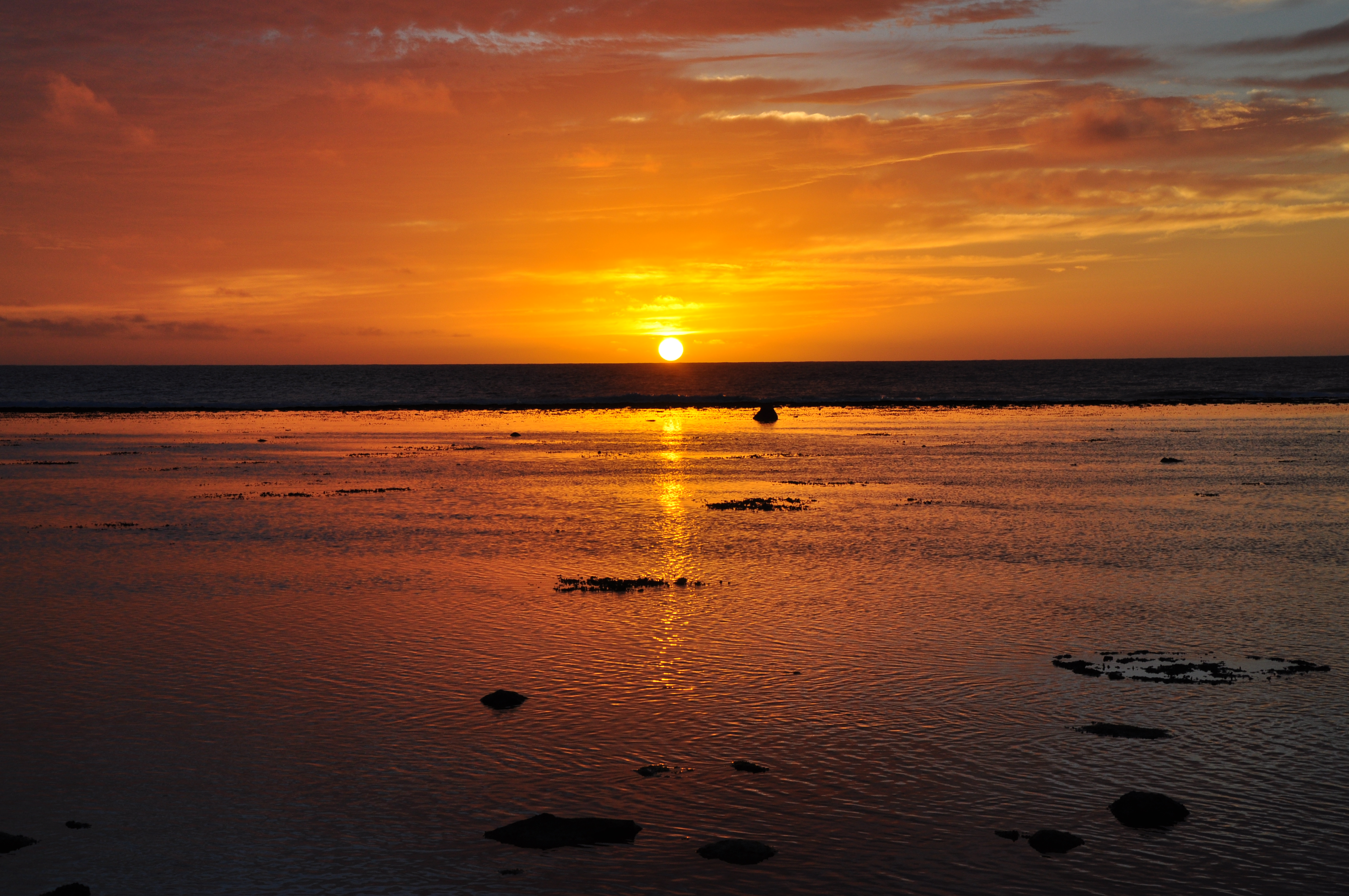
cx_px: 674
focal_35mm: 68
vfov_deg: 20.1
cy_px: 448
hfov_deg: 29.9
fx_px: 2526
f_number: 13
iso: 200
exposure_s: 1/200
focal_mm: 45
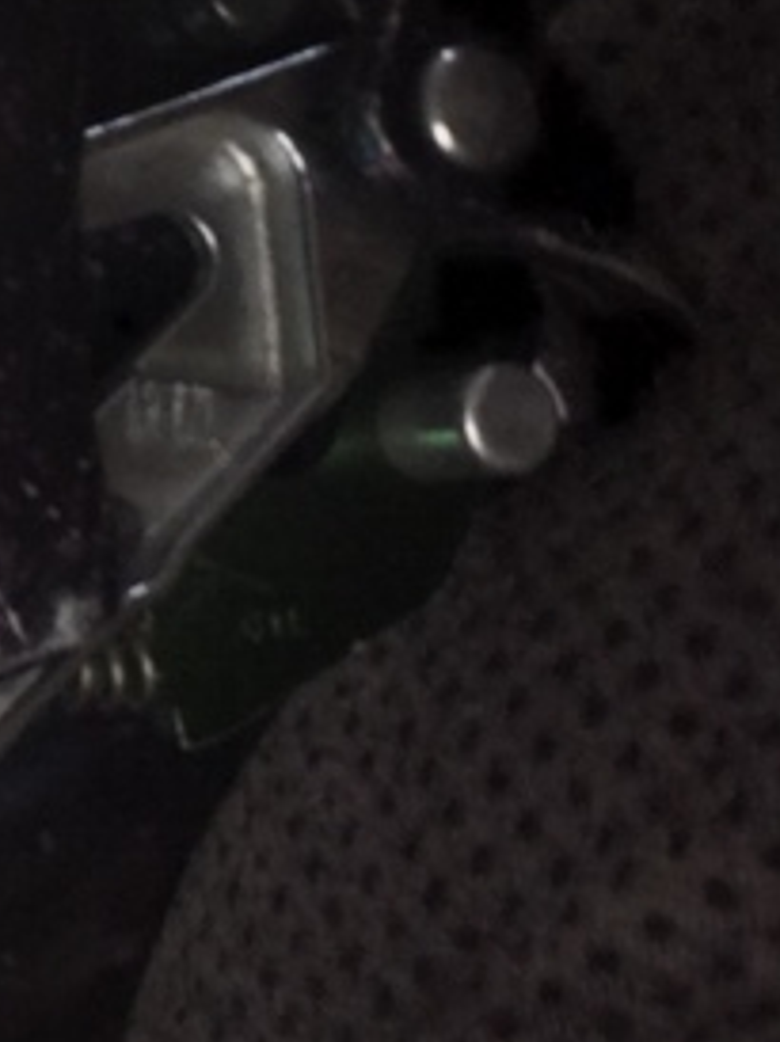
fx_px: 2558
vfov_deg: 22.5
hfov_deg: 16.3
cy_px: 129
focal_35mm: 85
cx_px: -268
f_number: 2.4
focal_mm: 2.15
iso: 50
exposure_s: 1/54
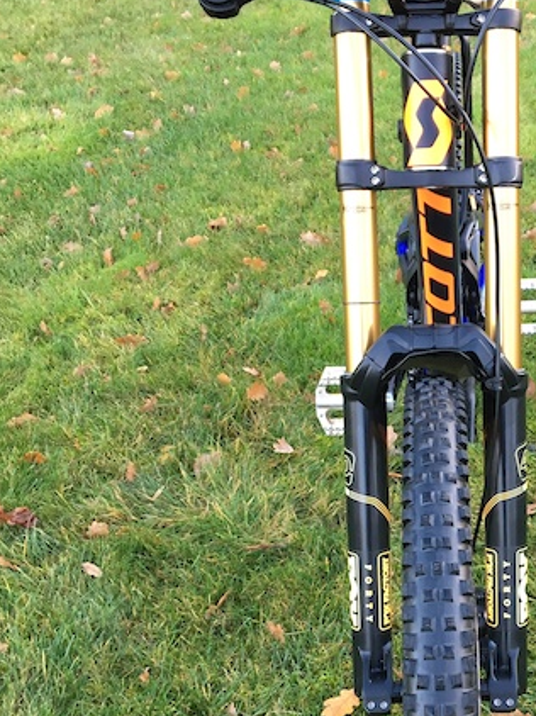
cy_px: 446
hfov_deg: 26.0
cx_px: 441
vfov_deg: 34.8
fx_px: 1137
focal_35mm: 55
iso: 64
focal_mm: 4.15
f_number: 2.2
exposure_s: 1/33
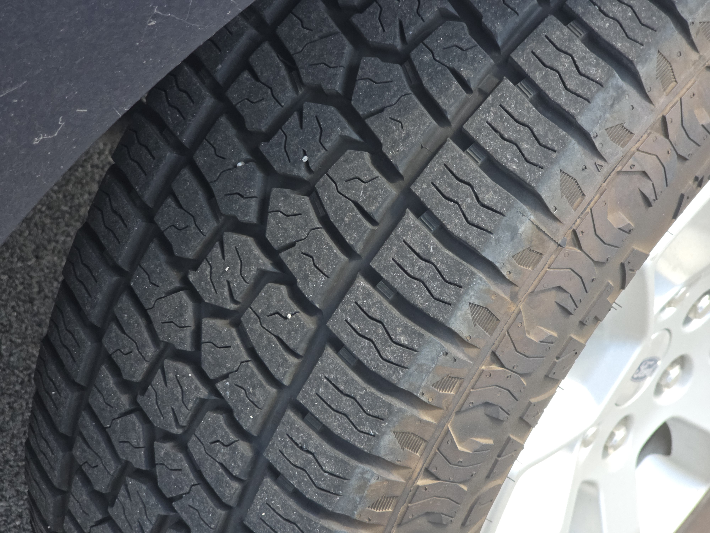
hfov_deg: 28.2
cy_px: 266
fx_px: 1415
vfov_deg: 21.3
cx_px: 355
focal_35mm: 69
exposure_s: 1/203
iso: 50
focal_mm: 7.9
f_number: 2.4
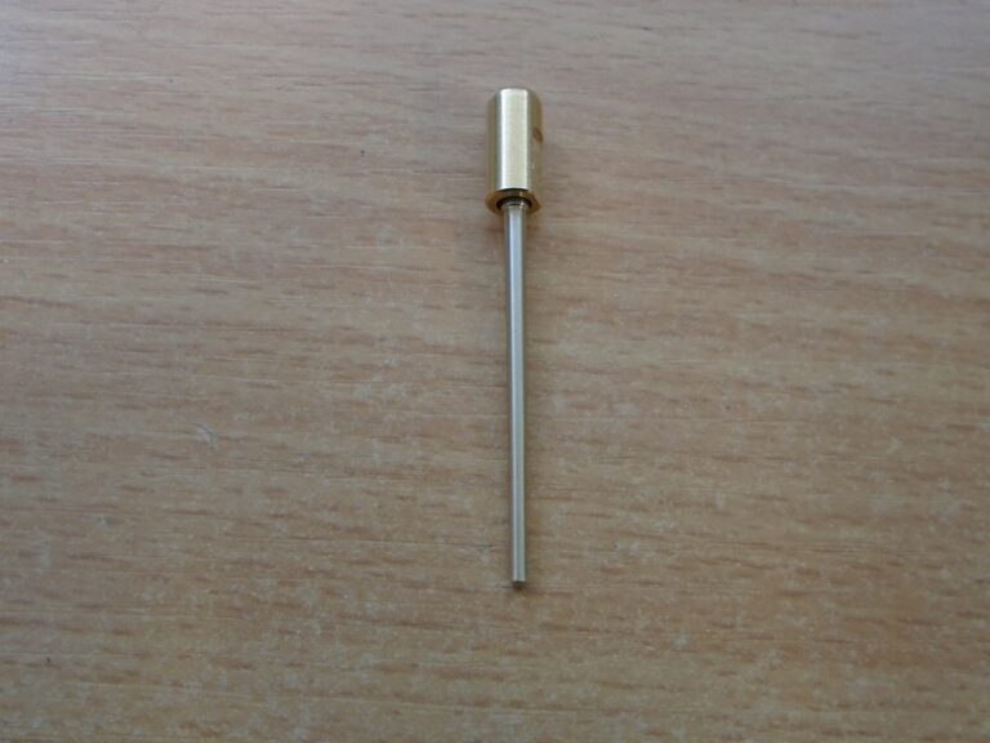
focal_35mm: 31
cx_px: 495
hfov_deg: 58.4
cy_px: 372
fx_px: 887
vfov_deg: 45.4
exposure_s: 1/30
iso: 250
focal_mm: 5.5
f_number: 3.5
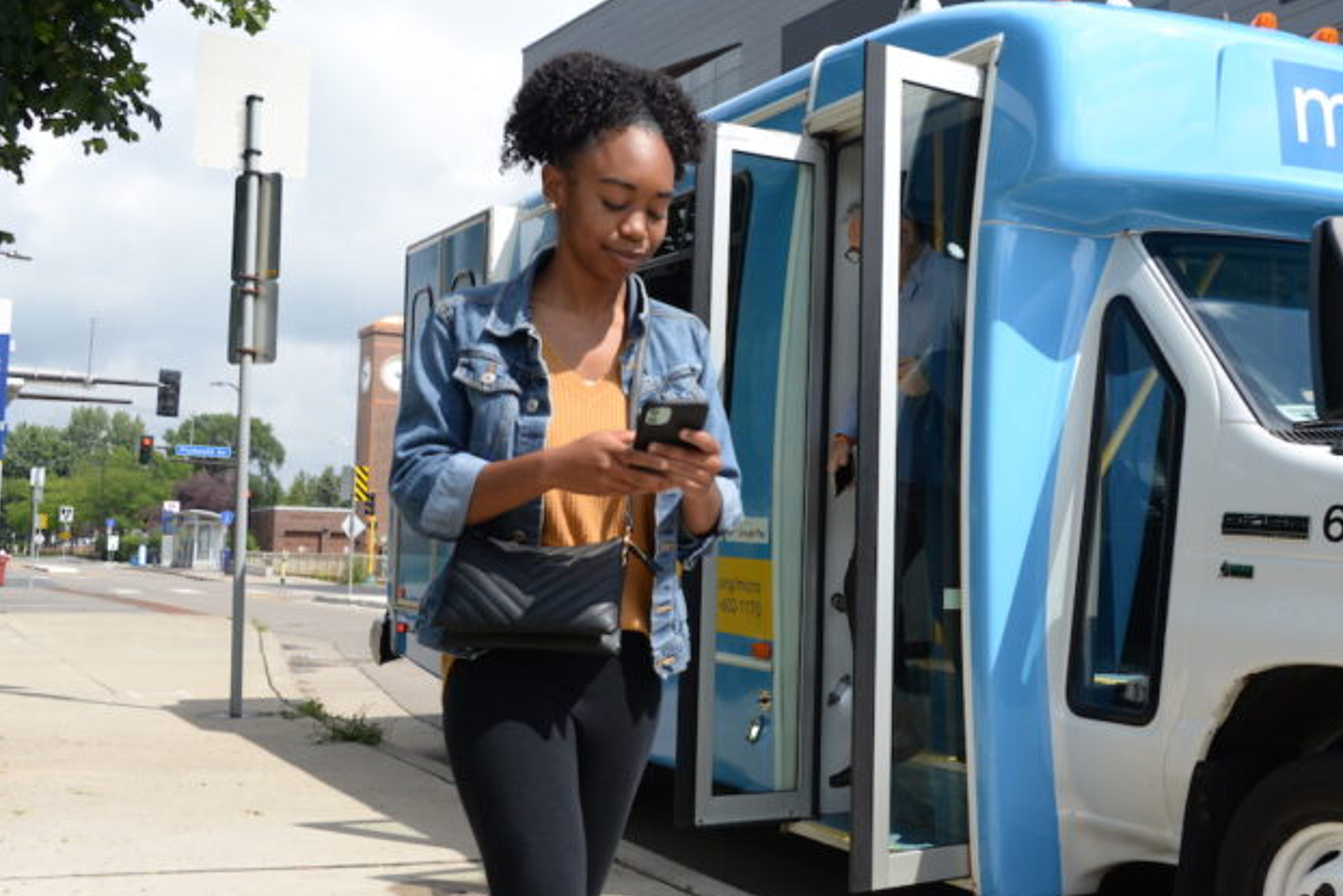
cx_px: 812
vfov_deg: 31.9
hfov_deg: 46.1
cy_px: 426
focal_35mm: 42
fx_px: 1567
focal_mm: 34
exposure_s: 1/3200
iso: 1250
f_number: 7.1
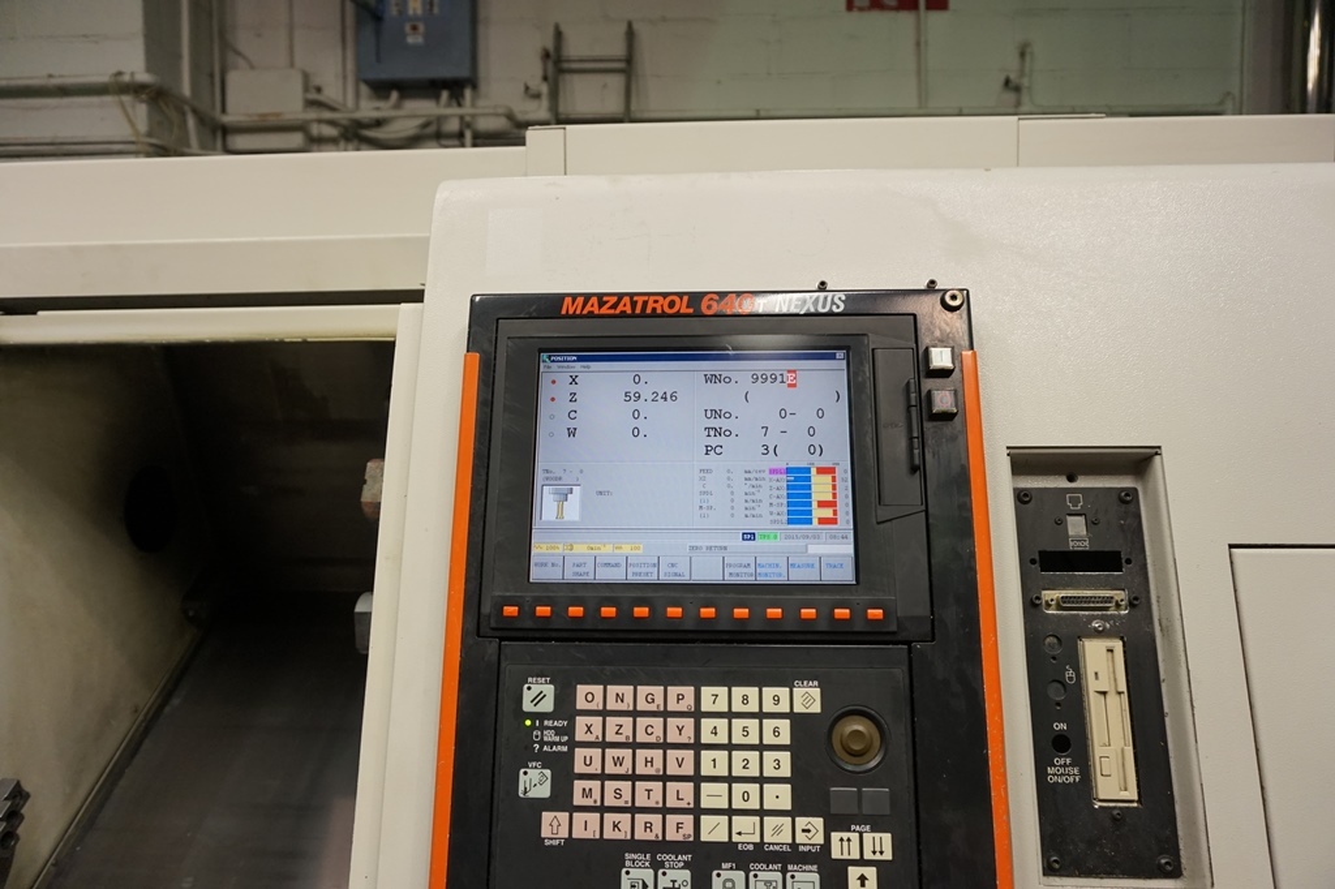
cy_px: 444
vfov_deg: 53.1
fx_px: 890
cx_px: 668
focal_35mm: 24
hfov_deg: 73.8
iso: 800
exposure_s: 1/160
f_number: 4
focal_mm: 16
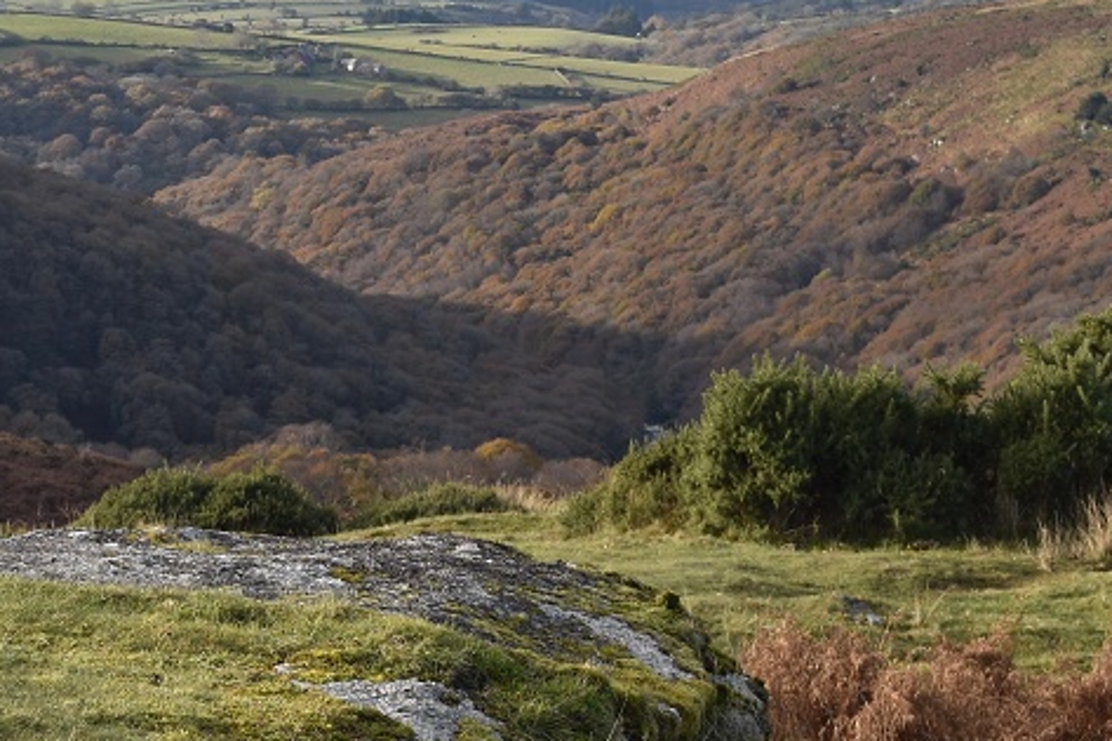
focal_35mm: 148
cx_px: -9
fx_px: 4557
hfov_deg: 13.7
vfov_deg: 9.3
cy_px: 228
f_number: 7.1
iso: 100
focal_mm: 31
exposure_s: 1/200
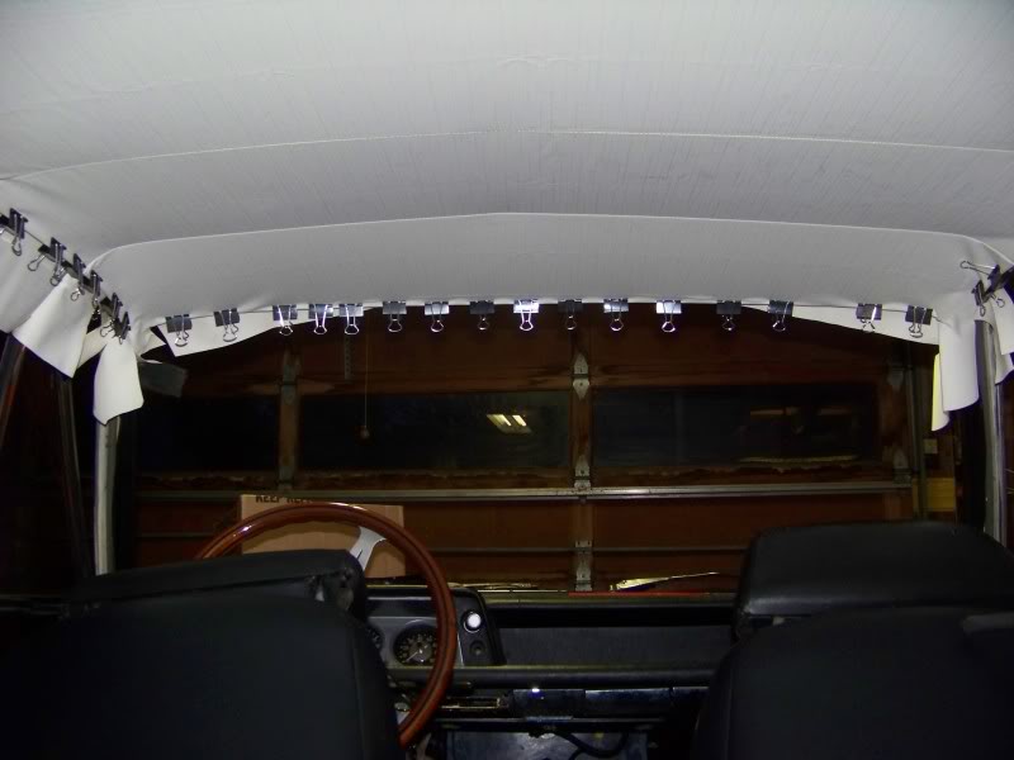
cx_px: 507
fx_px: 1055
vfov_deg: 39.7
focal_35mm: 36
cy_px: 380
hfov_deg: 51.4
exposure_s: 1/30
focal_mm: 5.9
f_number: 2.8
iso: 200
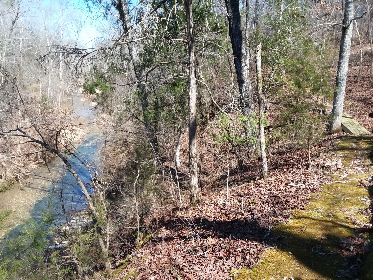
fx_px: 312
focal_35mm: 29
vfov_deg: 48.2
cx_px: 186
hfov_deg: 61.7
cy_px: 140
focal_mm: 2.47
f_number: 1.9
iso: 40
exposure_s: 1/536
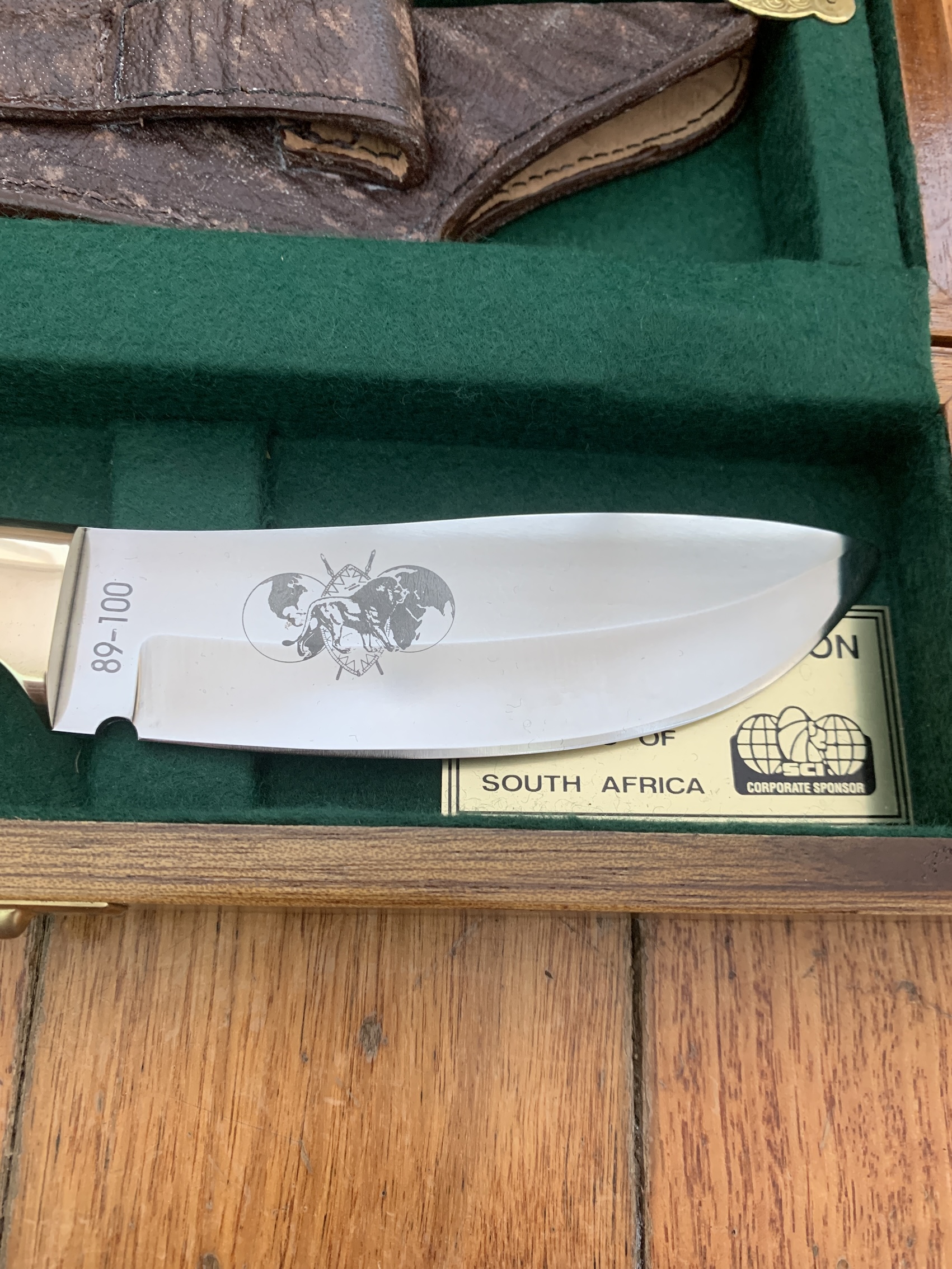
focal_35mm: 26
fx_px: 953
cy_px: 634
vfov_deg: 67.3
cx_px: 476
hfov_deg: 53.1
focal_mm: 4.25
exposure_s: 1/60
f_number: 1.8
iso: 200
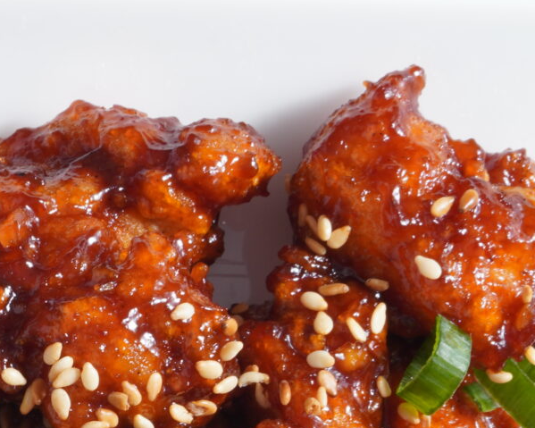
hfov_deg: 5.7
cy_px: 593
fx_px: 5335
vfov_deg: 4.6
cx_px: -180
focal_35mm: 337
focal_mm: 70
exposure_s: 2
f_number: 20
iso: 125
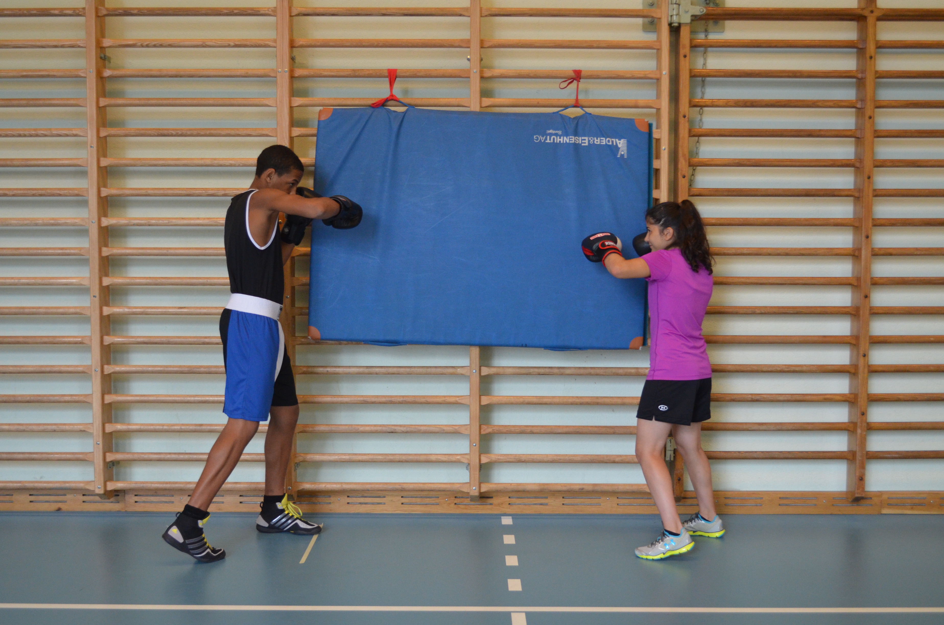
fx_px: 1138
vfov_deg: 30.7
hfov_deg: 45.0
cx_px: 472
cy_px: 312
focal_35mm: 44
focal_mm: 29
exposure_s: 1/160
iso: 1600
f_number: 4.5
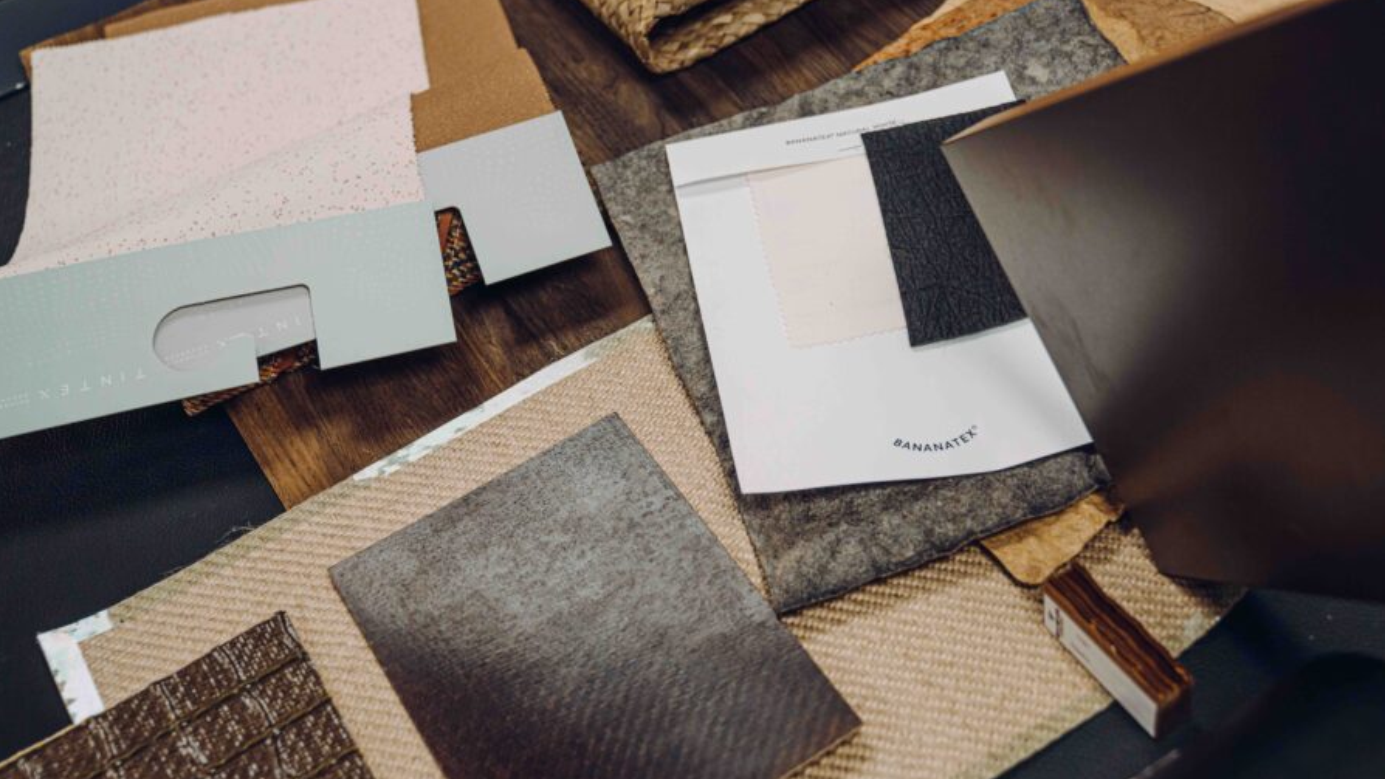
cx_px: 787
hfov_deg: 42.8
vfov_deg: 24.9
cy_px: 321
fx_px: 1763
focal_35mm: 48
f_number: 3.2
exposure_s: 1/40
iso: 400
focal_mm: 40
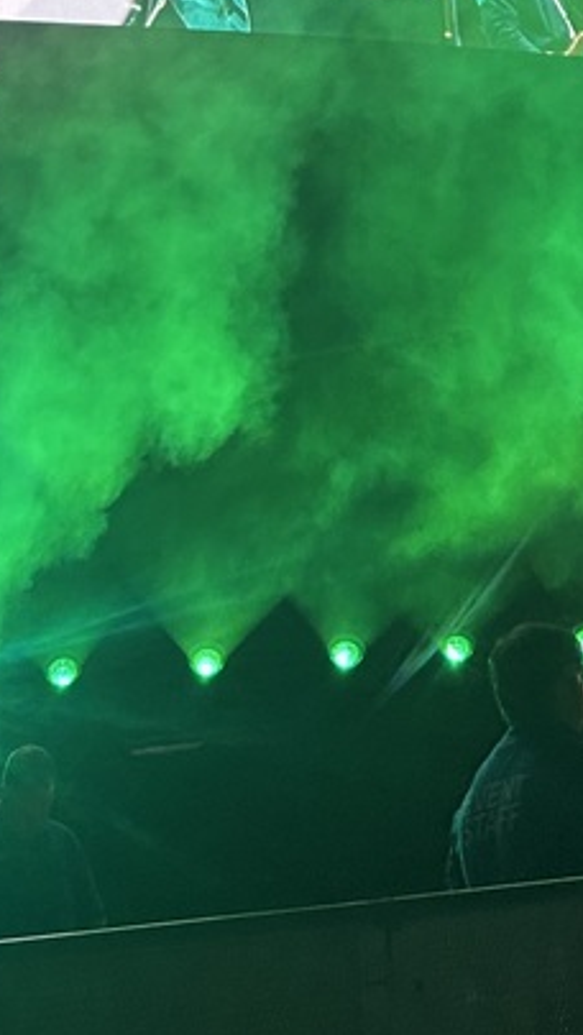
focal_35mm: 84
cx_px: 458
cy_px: -342
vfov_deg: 22.4
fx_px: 2307
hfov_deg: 14.3
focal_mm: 5.7
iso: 125
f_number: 1.5
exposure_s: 1/60
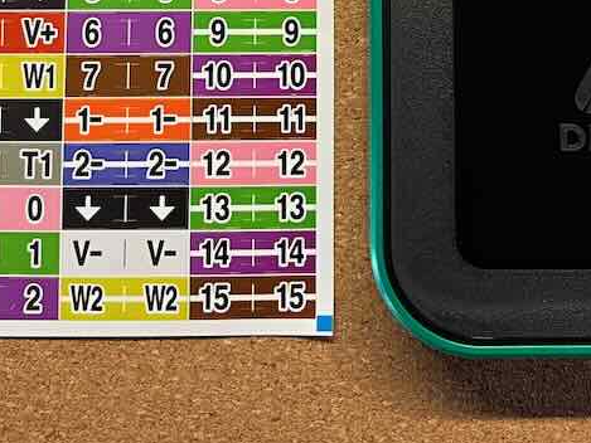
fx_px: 1212
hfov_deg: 27.4
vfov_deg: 19.4
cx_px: 331
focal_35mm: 71
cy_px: -103
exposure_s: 1/96
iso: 125
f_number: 1.6
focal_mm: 5.1
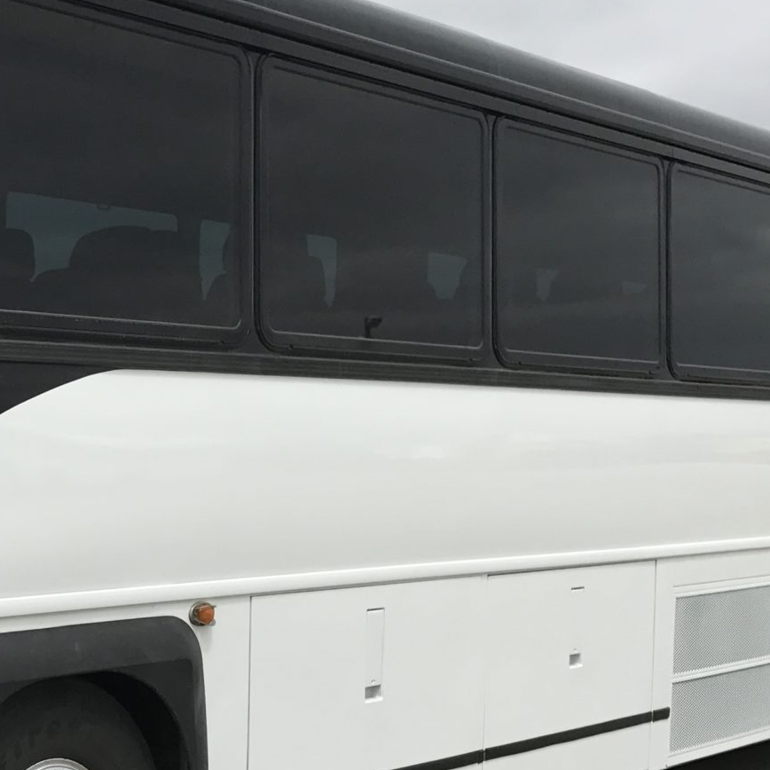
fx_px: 1837
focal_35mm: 73
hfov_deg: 22.8
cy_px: 491
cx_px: 9
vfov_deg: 23.6
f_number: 1.8
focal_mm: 3.99
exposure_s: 1/3690
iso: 20
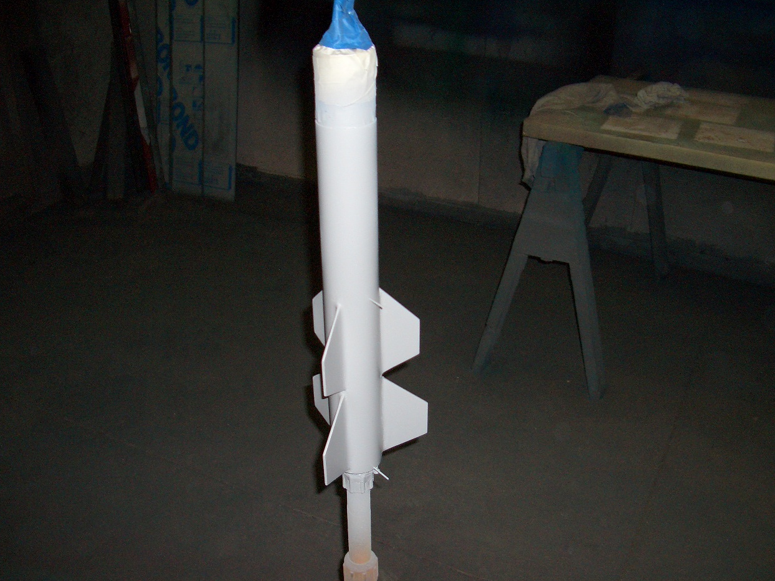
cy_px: 286
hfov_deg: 51.4
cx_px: 379
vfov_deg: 39.7
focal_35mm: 36
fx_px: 806
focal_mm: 5.8
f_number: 2.6
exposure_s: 1/60
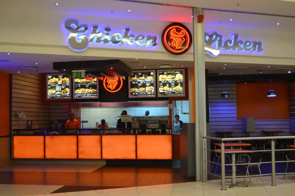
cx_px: 148
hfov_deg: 49.5
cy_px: 98
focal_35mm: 39
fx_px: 320
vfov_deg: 34.2
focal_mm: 26
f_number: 4.2
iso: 1100
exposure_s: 1/60
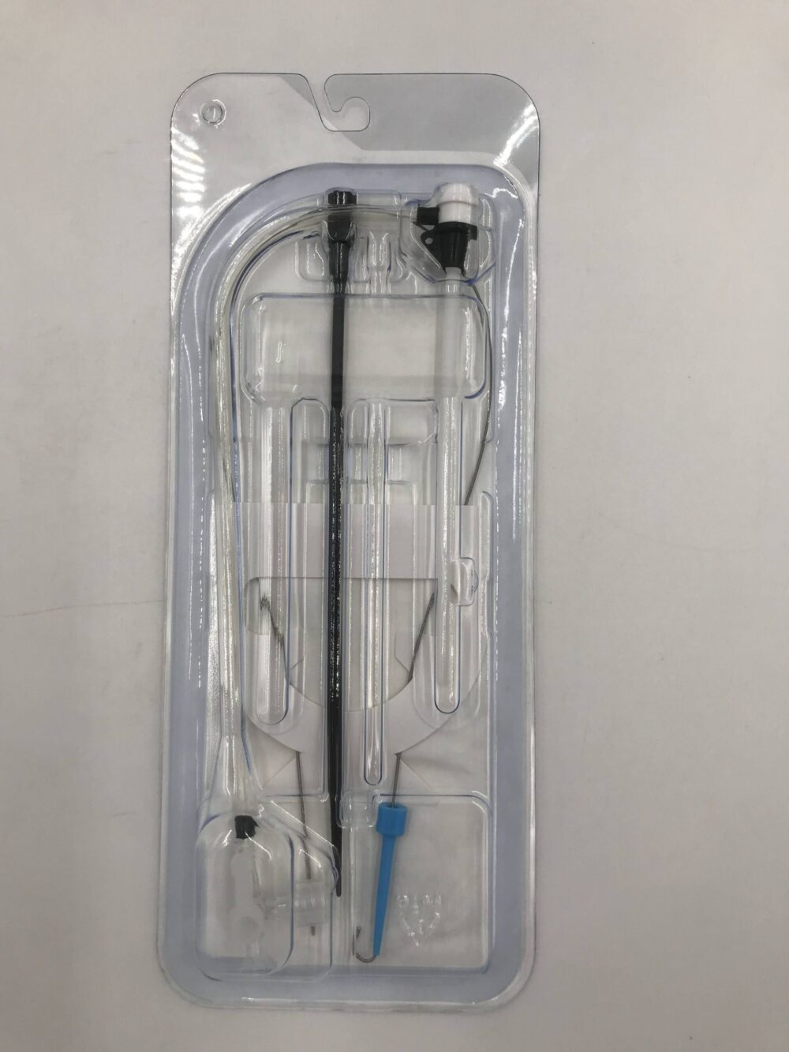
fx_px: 851
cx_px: 394
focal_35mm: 28
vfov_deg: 63.4
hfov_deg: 49.8
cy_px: 526
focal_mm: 3.99
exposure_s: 1/192
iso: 20
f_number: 1.8
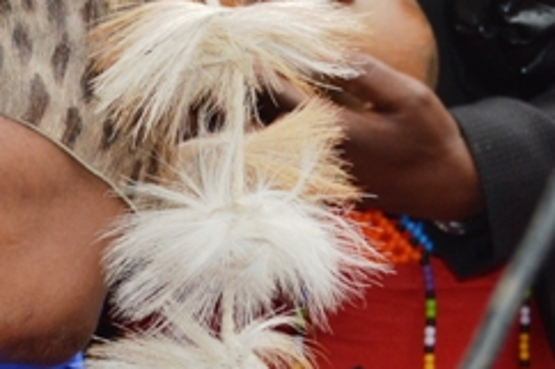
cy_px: -254
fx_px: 3959
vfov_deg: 5.3
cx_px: -757
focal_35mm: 257
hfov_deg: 7.5
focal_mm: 30
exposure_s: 1/200
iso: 100
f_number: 5.6
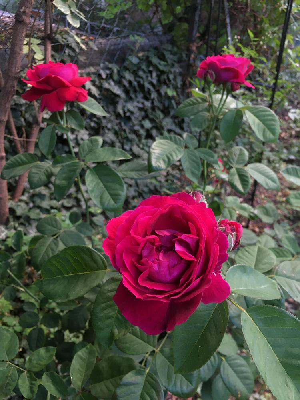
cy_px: 200
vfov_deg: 61.7
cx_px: 150
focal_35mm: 29
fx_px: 335
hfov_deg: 48.2
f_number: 2.2
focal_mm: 4.15
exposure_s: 1/33
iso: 100
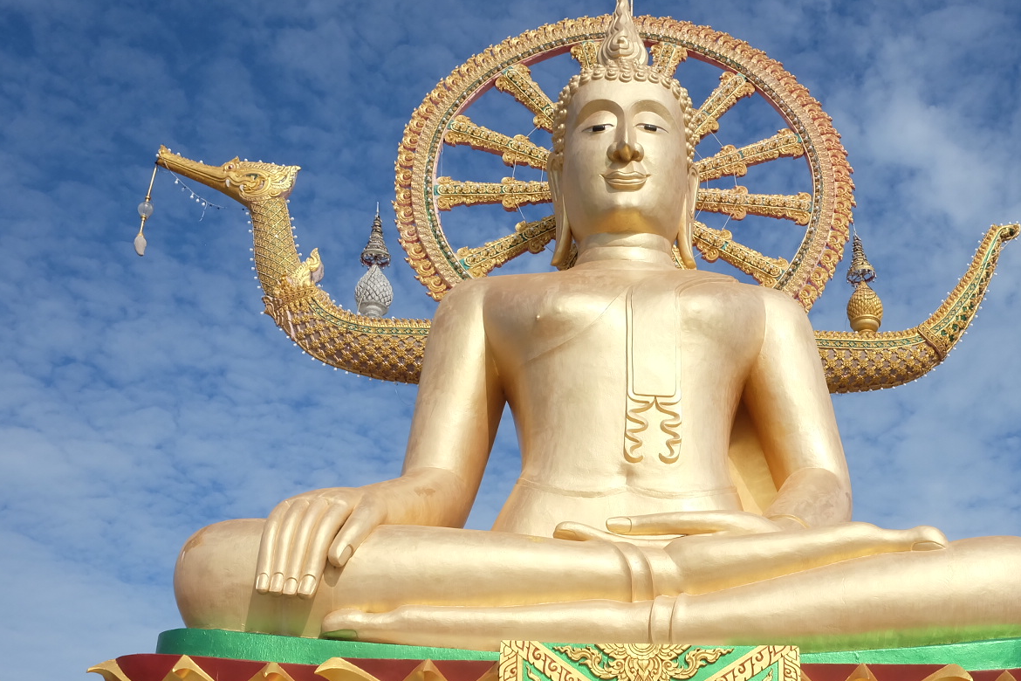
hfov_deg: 47.0
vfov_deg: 32.2
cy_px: 491
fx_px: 1163
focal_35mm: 41
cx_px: 639
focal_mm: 18
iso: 800
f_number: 5.6
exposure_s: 1/4000
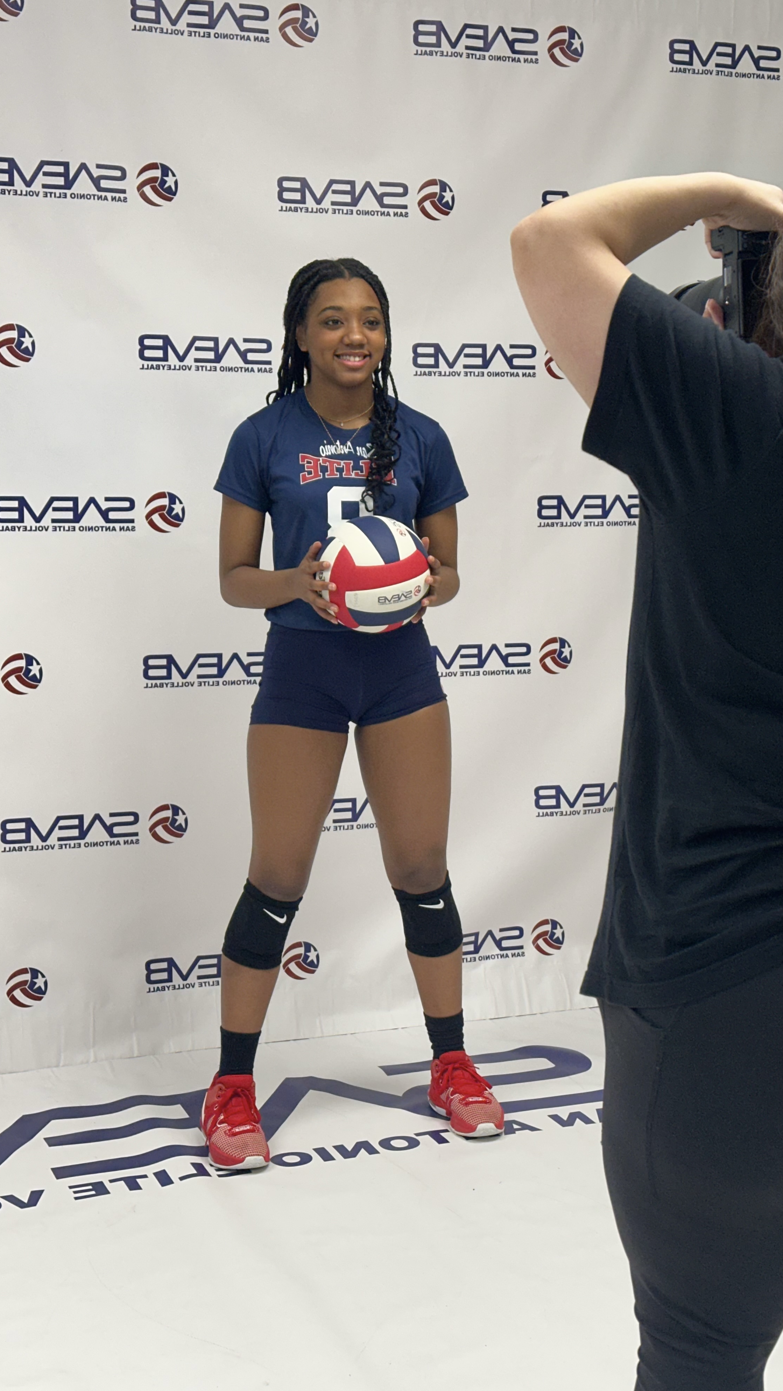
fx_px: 1956
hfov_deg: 22.6
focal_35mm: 53
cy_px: 704
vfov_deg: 39.2
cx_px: 412
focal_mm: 6.86
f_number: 1.78
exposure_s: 1/120
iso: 80
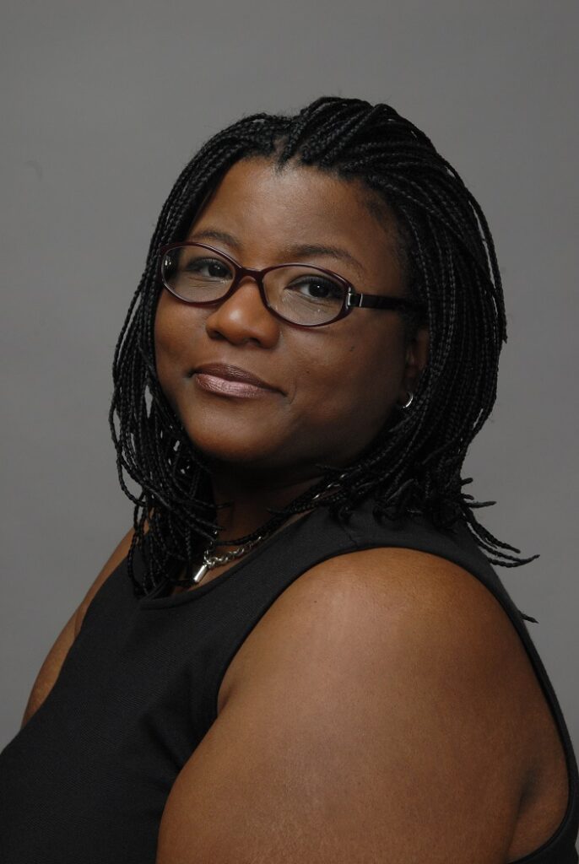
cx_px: 290
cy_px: 432
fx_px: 2452
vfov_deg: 20.0
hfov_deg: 13.5
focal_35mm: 102
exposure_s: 1/125
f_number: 13
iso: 320
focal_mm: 68
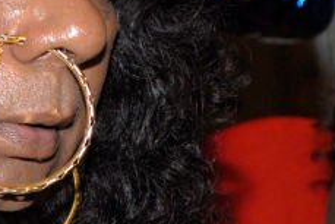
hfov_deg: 5.6
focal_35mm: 368
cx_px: 4
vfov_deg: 3.7
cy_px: 105
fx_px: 3429
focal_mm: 55
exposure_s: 1/250
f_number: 6.7
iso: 200
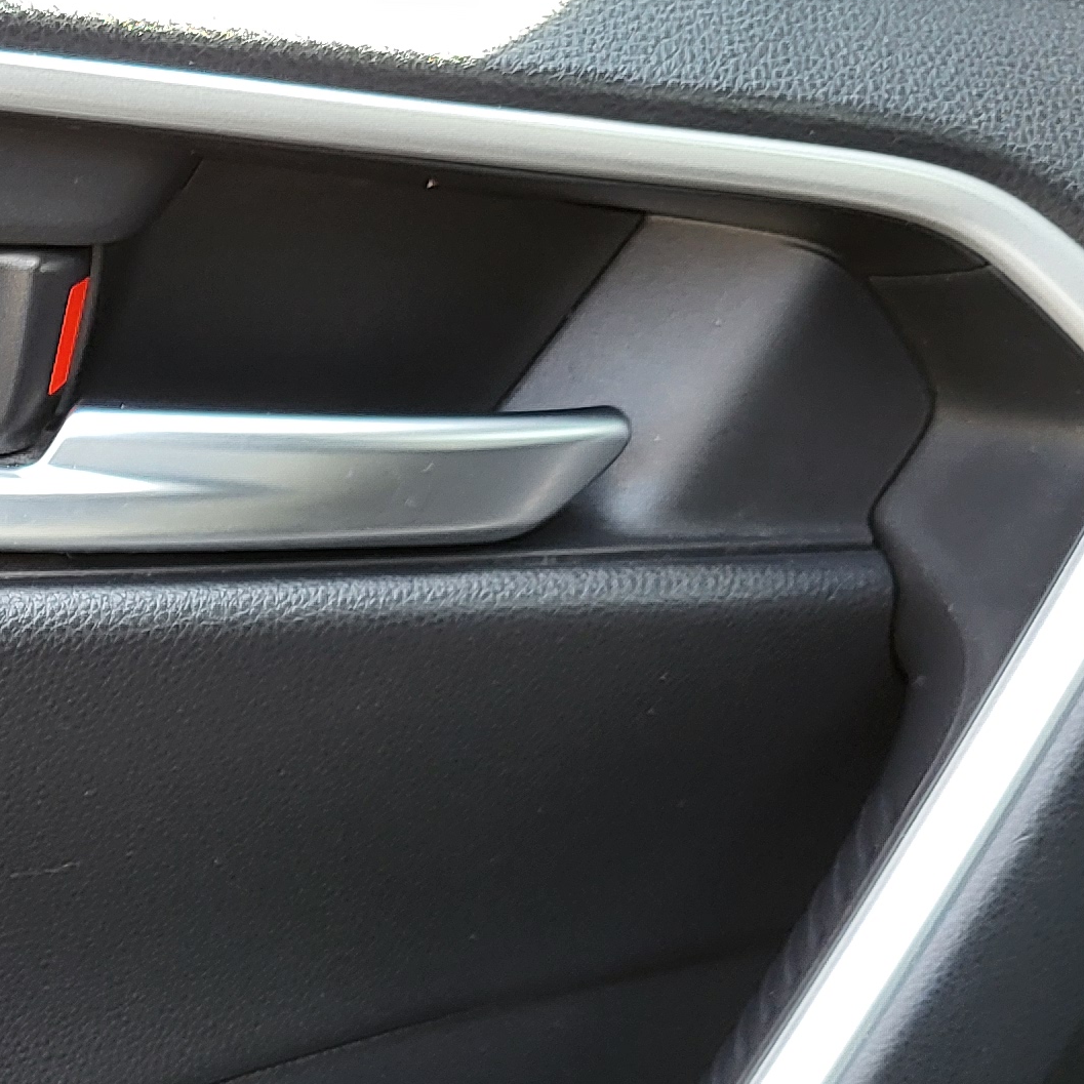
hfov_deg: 18.0
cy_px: 1213
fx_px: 3082
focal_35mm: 87
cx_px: -494
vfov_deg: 19.1
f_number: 1.8
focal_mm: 5.4
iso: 80
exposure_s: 1/120
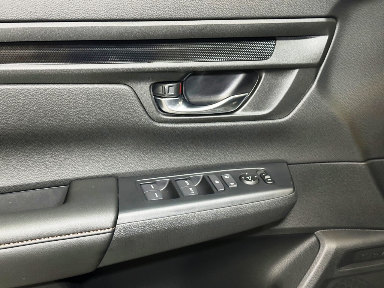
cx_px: 192
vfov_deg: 30.3
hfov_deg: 39.7
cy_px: 144
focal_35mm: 48
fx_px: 532
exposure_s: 1/24
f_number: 1.78
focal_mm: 6.86
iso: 640
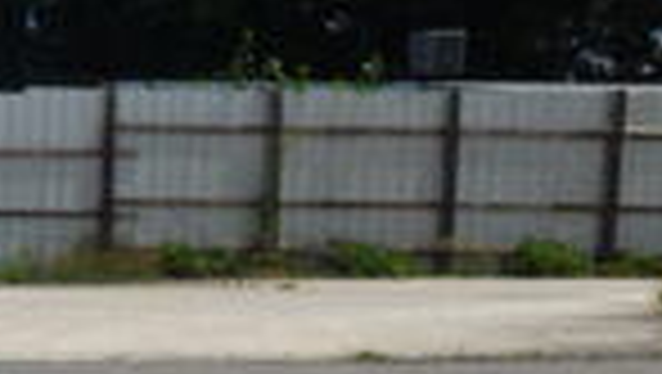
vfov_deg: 11.1
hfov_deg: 14.6
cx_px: -838
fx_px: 1880
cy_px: 469
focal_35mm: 107
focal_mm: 7.6
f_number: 2
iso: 125
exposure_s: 1/10000
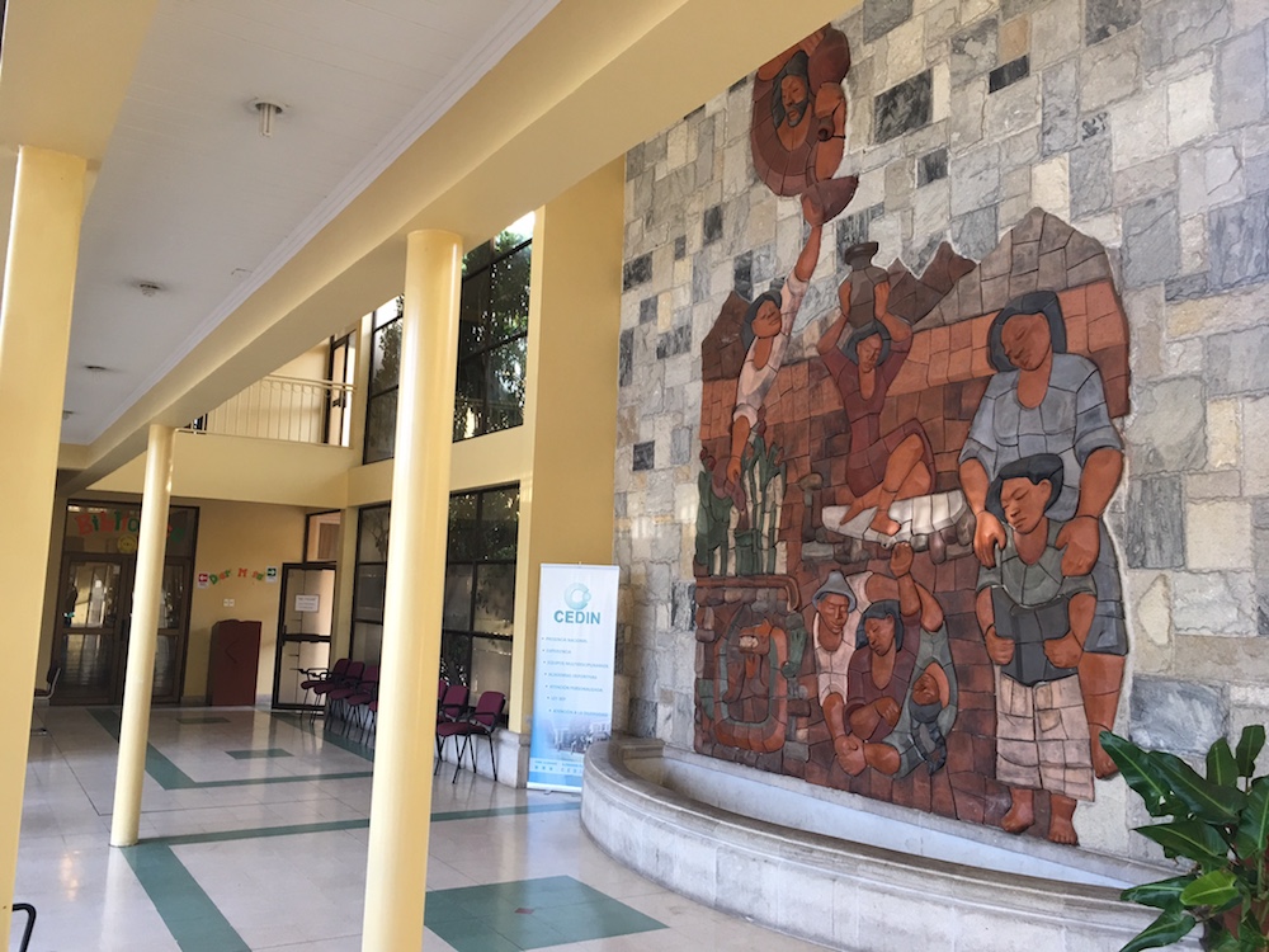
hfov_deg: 61.7
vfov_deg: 48.2
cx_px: 634
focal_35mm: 29
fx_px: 1063
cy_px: 476
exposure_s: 1/33
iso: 25
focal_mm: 4.15
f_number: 2.2
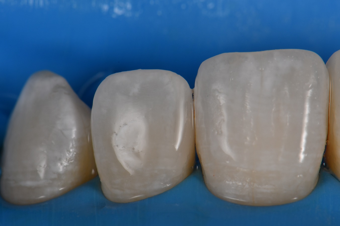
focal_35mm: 157
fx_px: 1482
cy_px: 113
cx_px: 170
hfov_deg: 13.1
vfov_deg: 8.7
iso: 200
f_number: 32
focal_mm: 105
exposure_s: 1/160
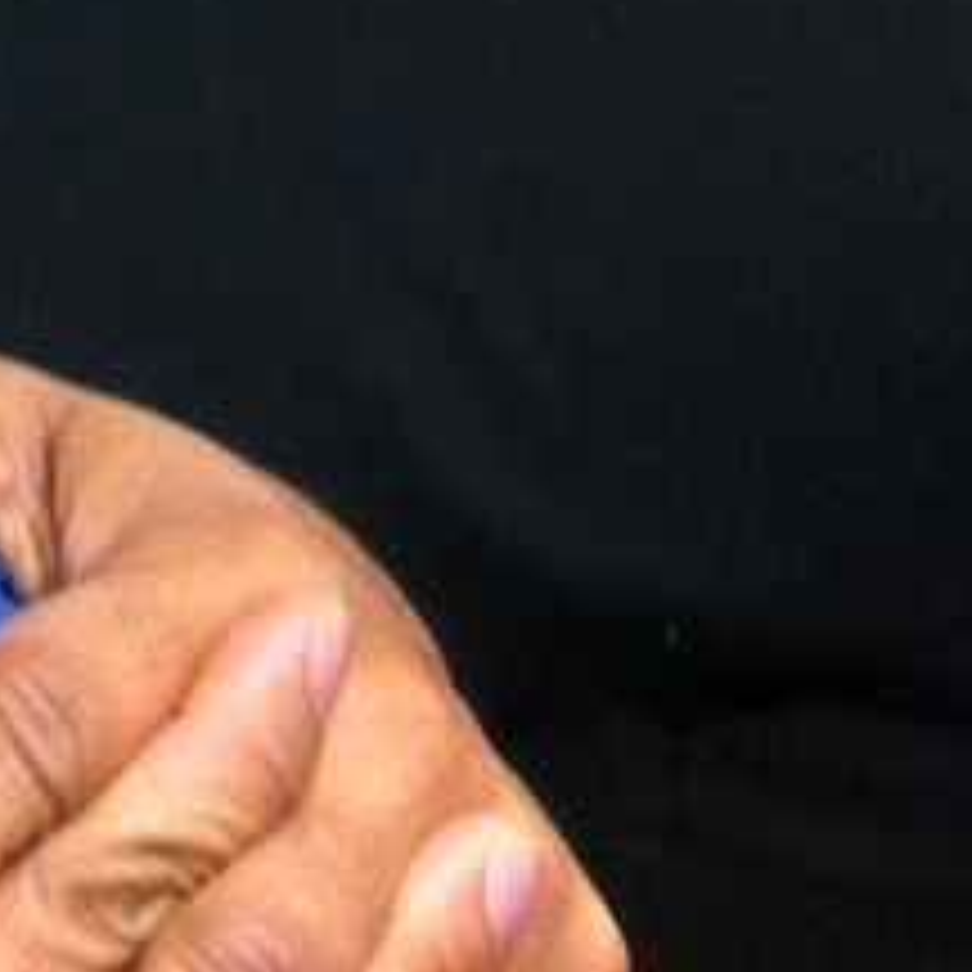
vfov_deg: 9.2
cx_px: -1498
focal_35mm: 185
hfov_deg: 8.5
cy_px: -590
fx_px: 5877
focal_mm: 3.85
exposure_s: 1/15
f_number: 2.8
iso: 250
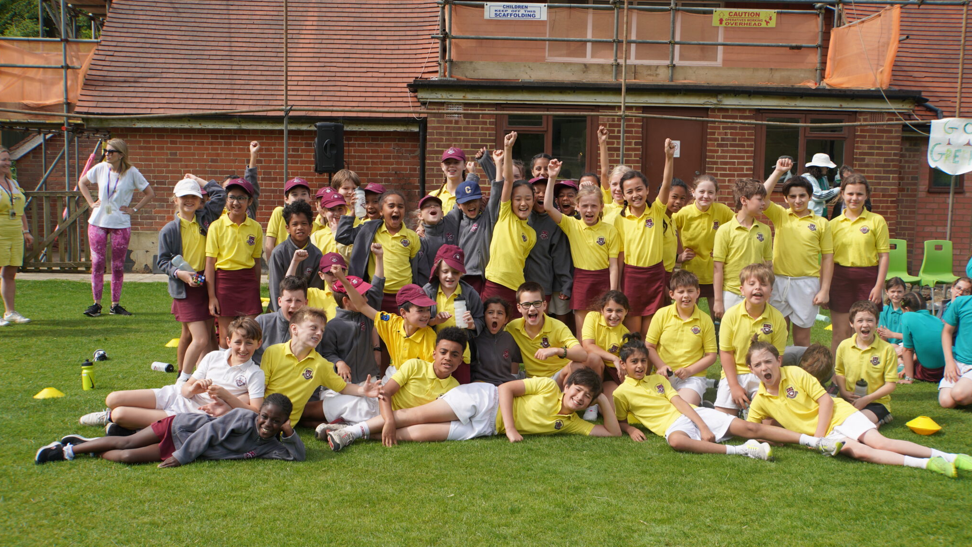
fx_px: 1005
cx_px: 486
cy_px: 271
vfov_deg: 30.4
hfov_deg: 51.6
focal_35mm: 39
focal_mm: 25
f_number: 4.5
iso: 100
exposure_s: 1/640
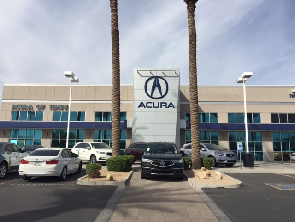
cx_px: 148
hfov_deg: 61.7
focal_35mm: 29
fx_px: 247
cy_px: 111
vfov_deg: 48.2
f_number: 2.2
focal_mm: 4.15
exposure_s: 1/3300
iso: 32
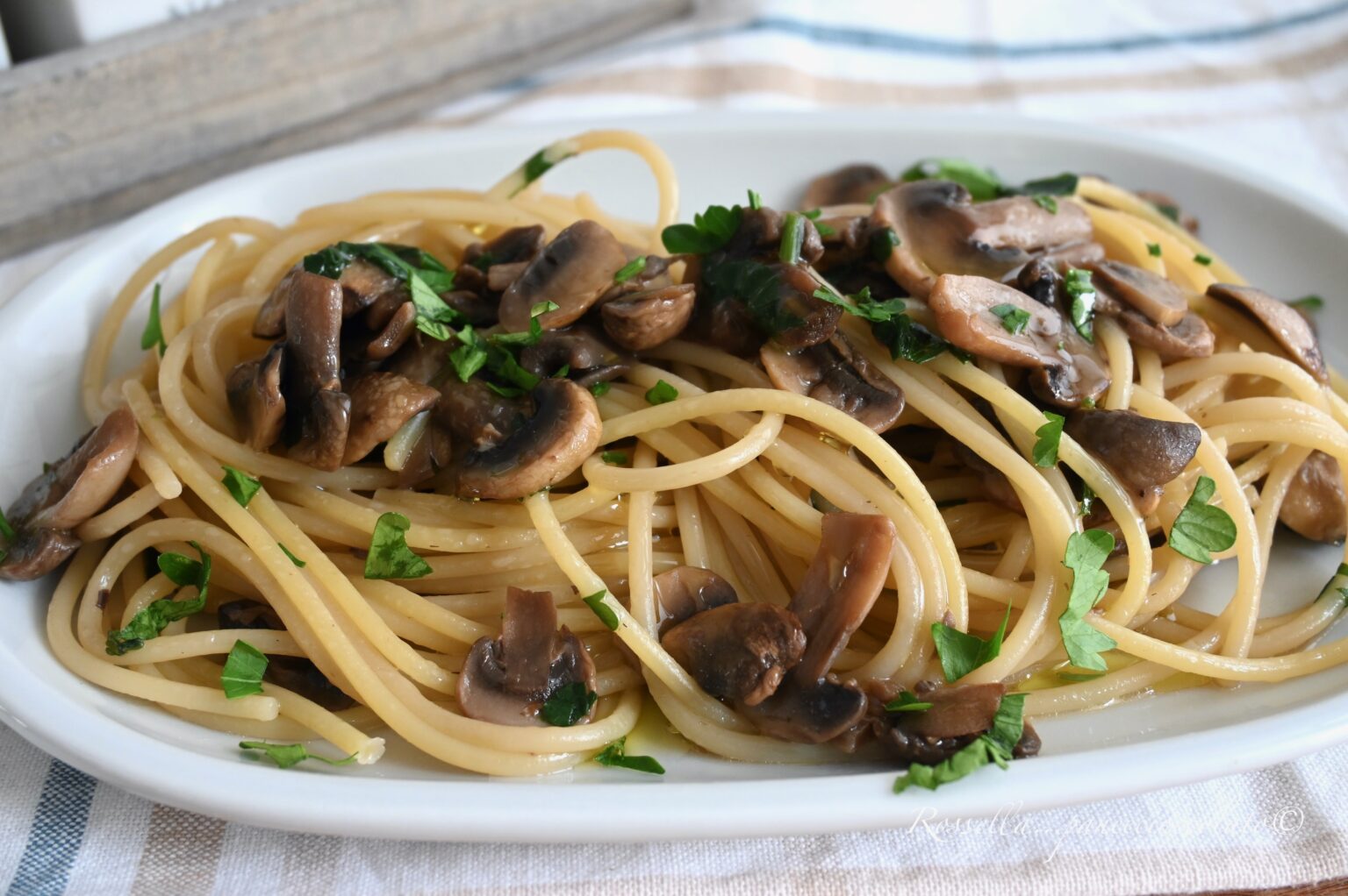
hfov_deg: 45.5
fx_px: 1609
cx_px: 674
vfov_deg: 31.1
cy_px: 448
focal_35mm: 43
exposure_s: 1/20
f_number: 5.6
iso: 400
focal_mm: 29
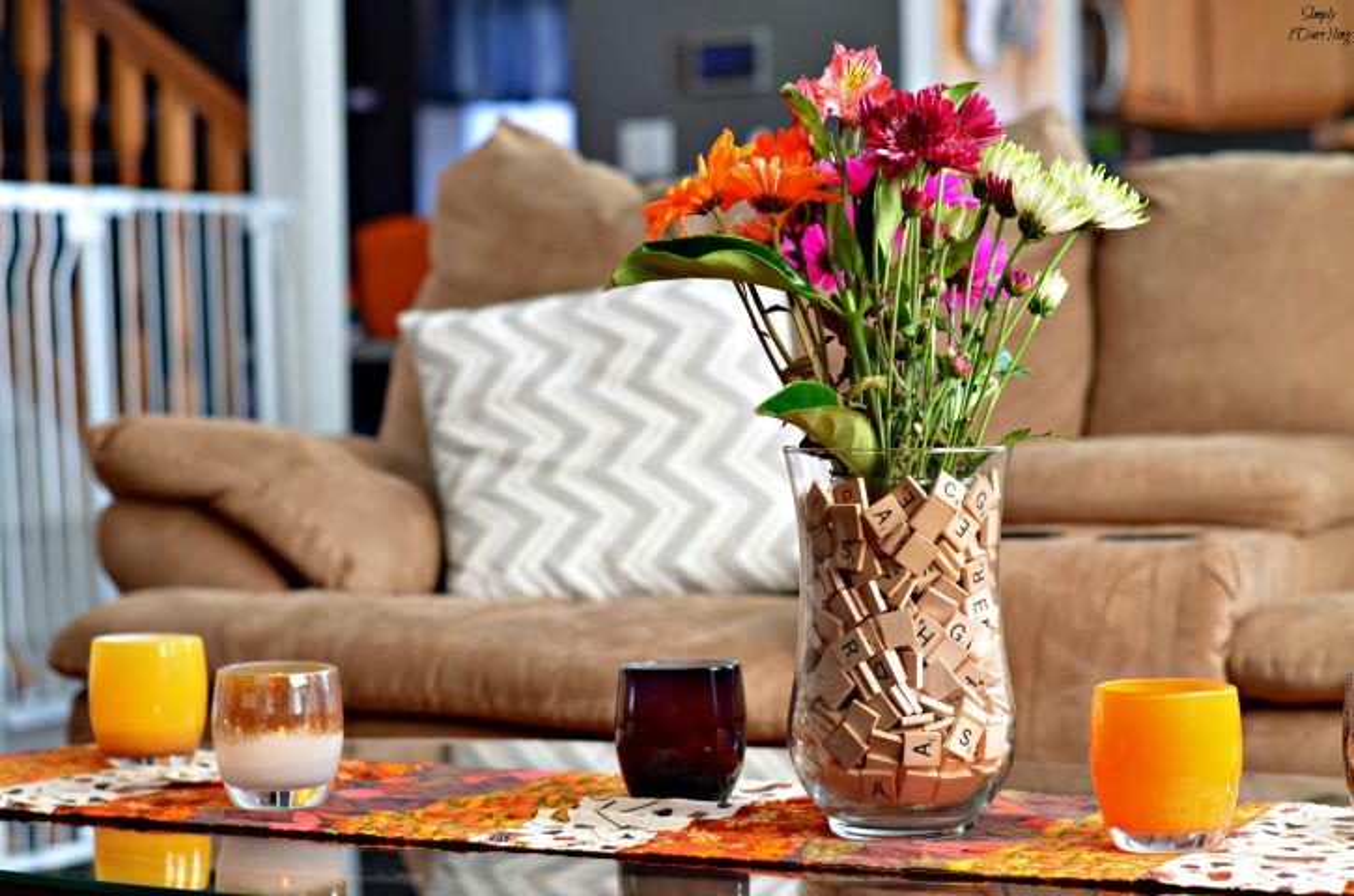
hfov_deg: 27.0
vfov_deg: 18.1
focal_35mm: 75
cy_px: 448
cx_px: 677
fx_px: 2815
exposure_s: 1/125
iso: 1000
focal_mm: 50
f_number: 2.8
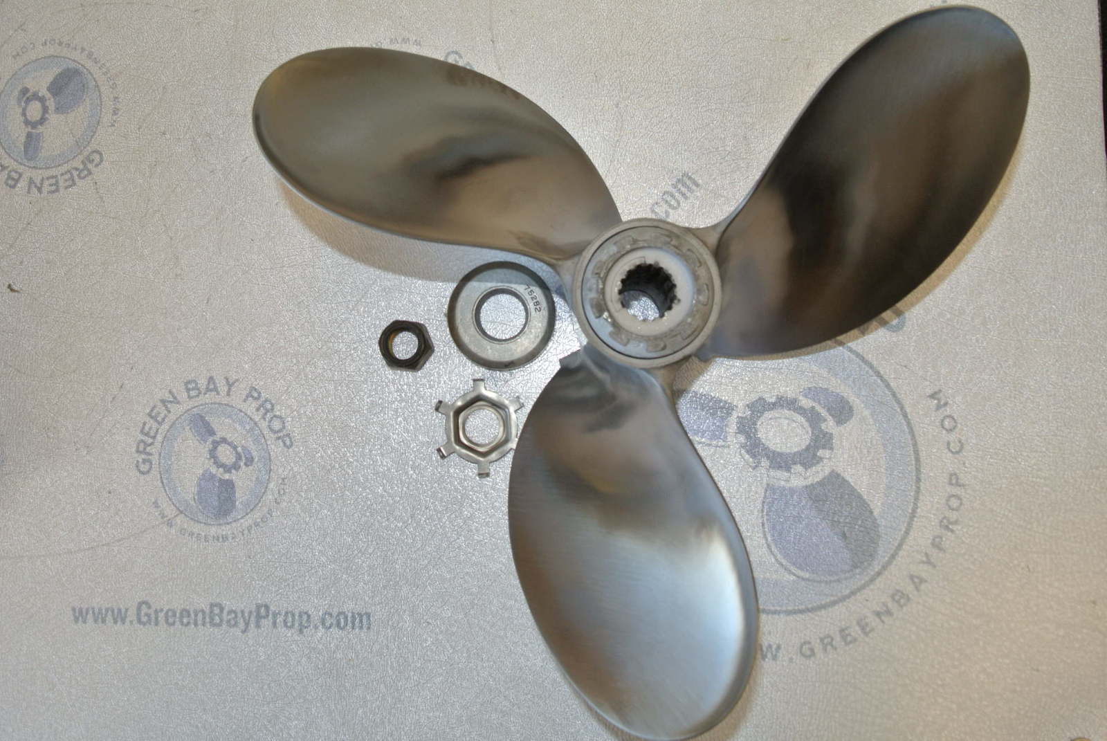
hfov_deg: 61.9
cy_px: 370
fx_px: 924
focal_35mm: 30
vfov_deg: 43.7
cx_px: 554
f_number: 5.6
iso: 200
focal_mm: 11.4
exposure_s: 1/60
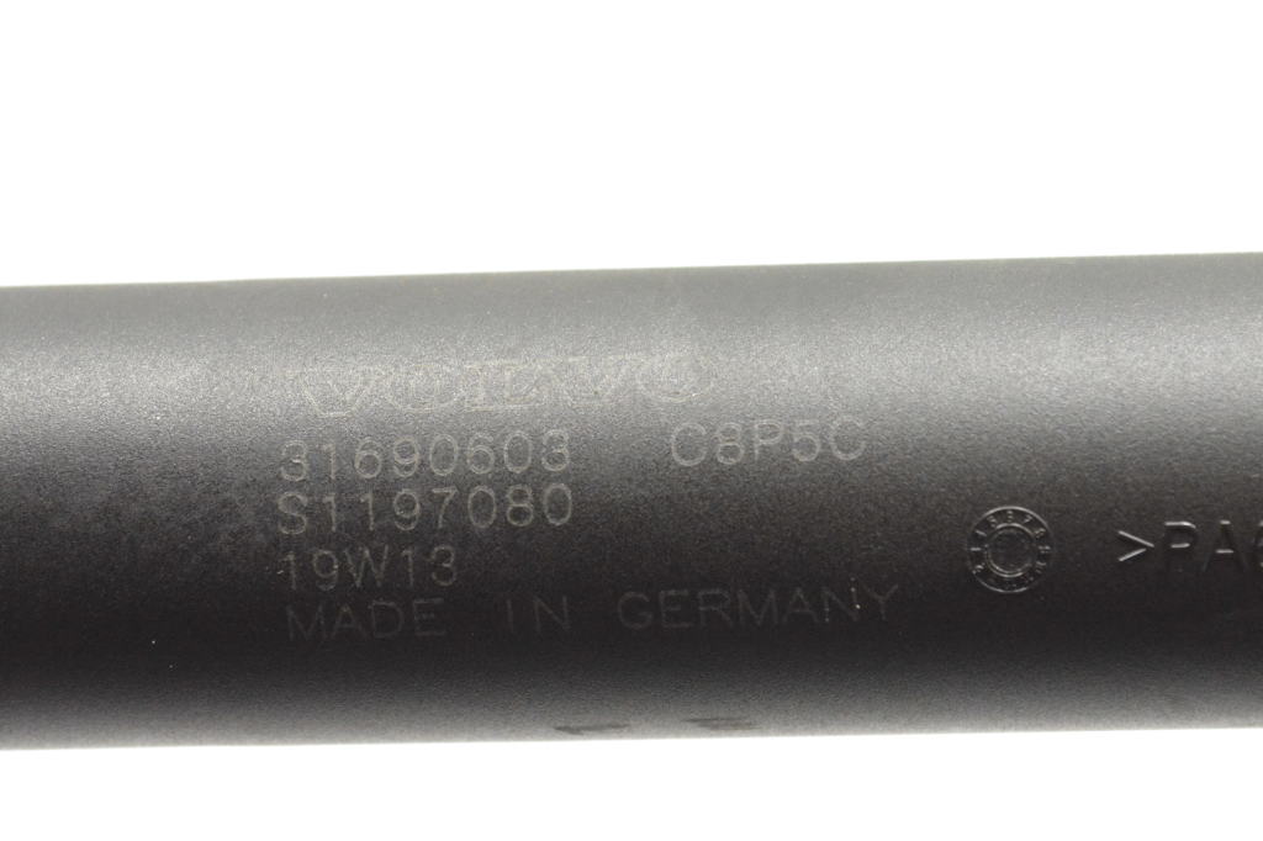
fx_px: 2893
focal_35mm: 82
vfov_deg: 16.5
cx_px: 632
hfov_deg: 24.6
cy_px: 420
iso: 6400
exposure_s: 1/250
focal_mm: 55
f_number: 8
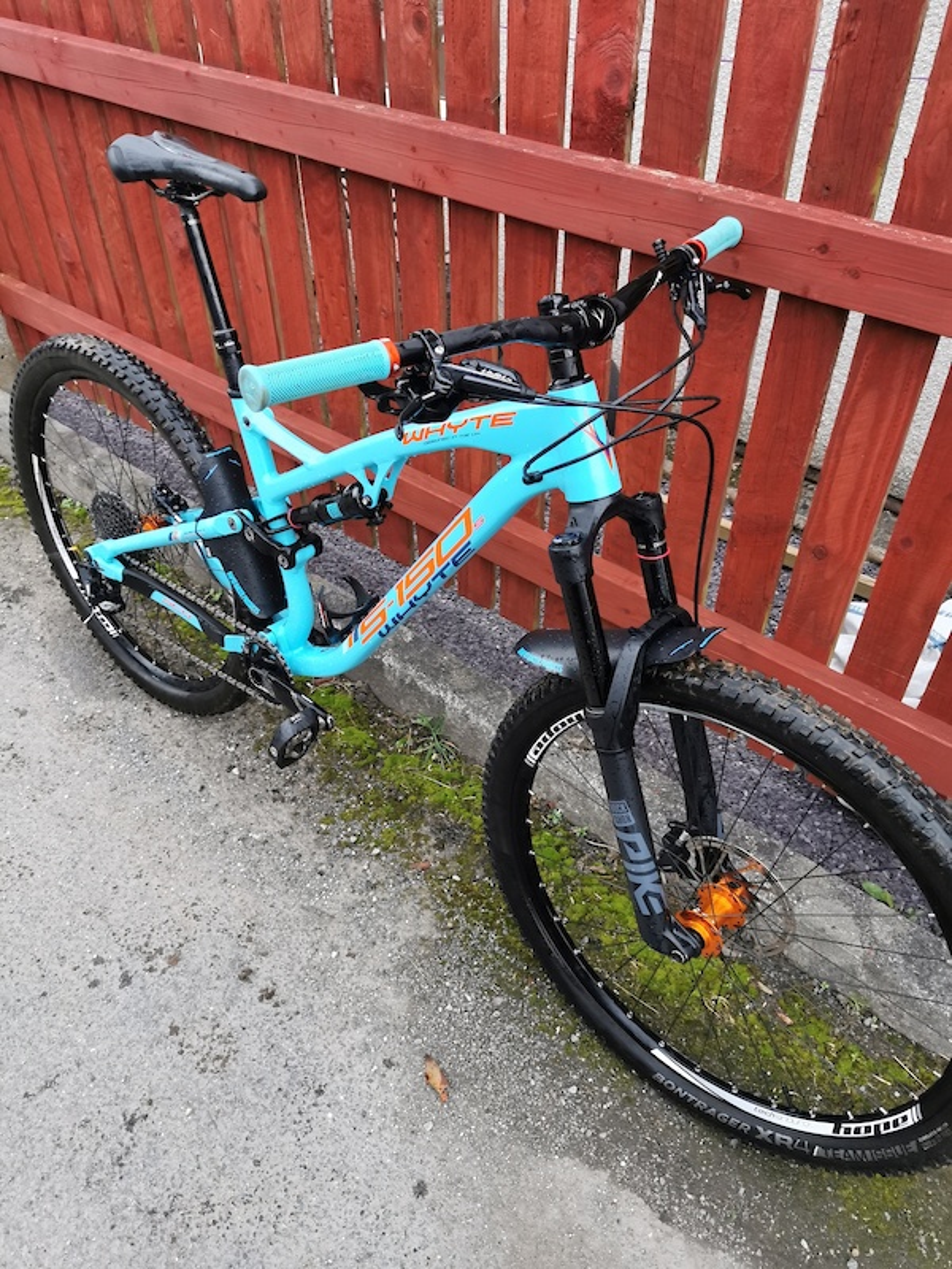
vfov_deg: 65.3
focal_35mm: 27
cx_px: 476
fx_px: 990
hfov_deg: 51.4
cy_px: 634
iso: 320
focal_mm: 5.56
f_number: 1.6
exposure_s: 1/33.3
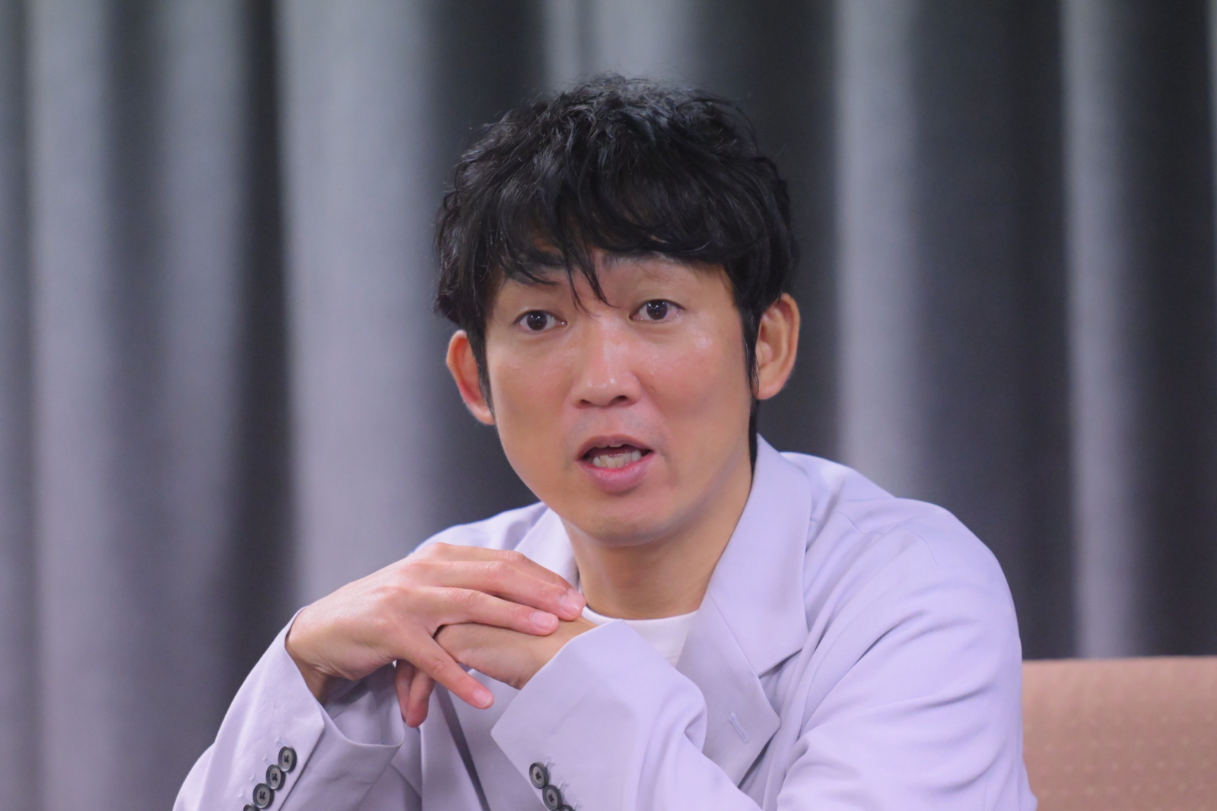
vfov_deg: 5.0
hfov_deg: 7.4
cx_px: 608
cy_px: 406
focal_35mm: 277
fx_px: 9364
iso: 4000
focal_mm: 185
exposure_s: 1/200
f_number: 3.5
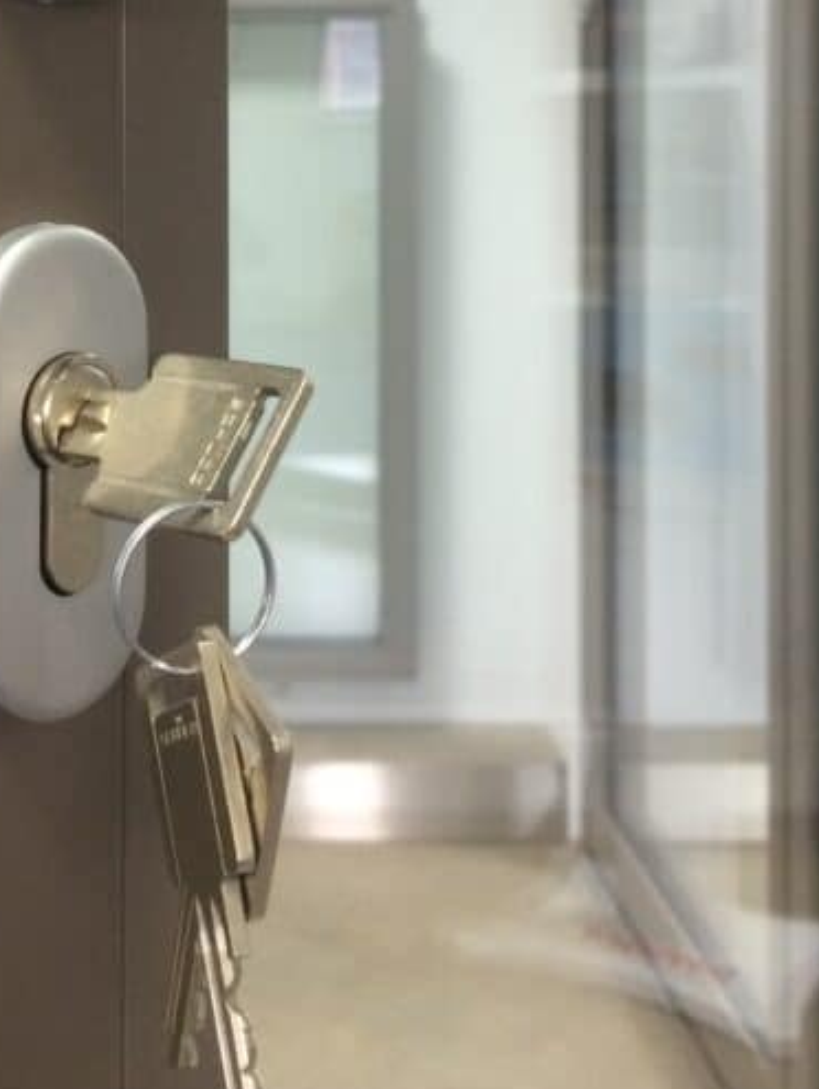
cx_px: 214
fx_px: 1953
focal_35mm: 62
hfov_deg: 23.5
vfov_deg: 30.2
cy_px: 172
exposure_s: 1/33
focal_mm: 4.12
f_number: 2.2
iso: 160
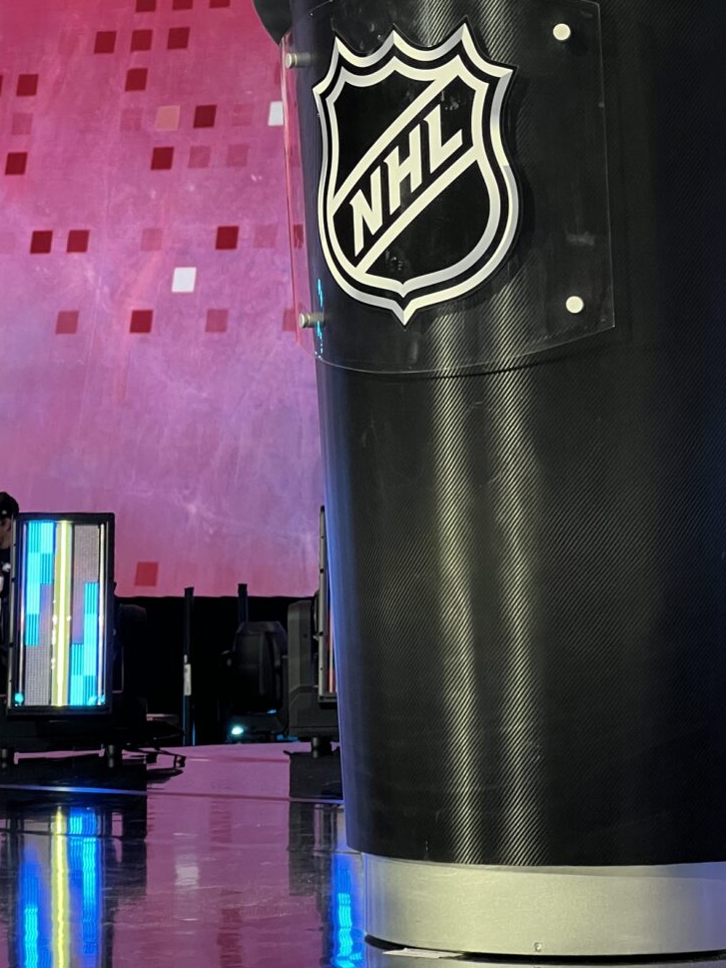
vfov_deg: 16.1
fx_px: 3411
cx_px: 506
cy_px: 229
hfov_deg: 12.1
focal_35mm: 122
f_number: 2.8
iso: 125
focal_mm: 9
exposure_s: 1/80
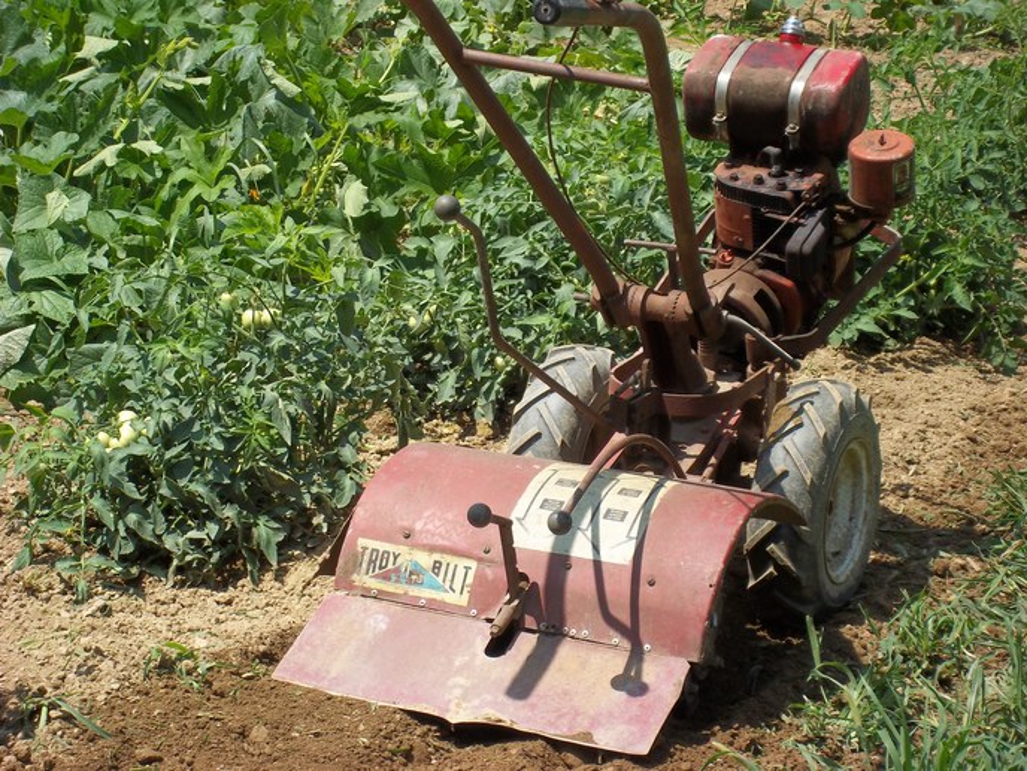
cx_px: 514
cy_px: 386
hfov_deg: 18.2
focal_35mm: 108
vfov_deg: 13.7
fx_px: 3204
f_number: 5.6
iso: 80
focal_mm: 19.5
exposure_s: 1/320
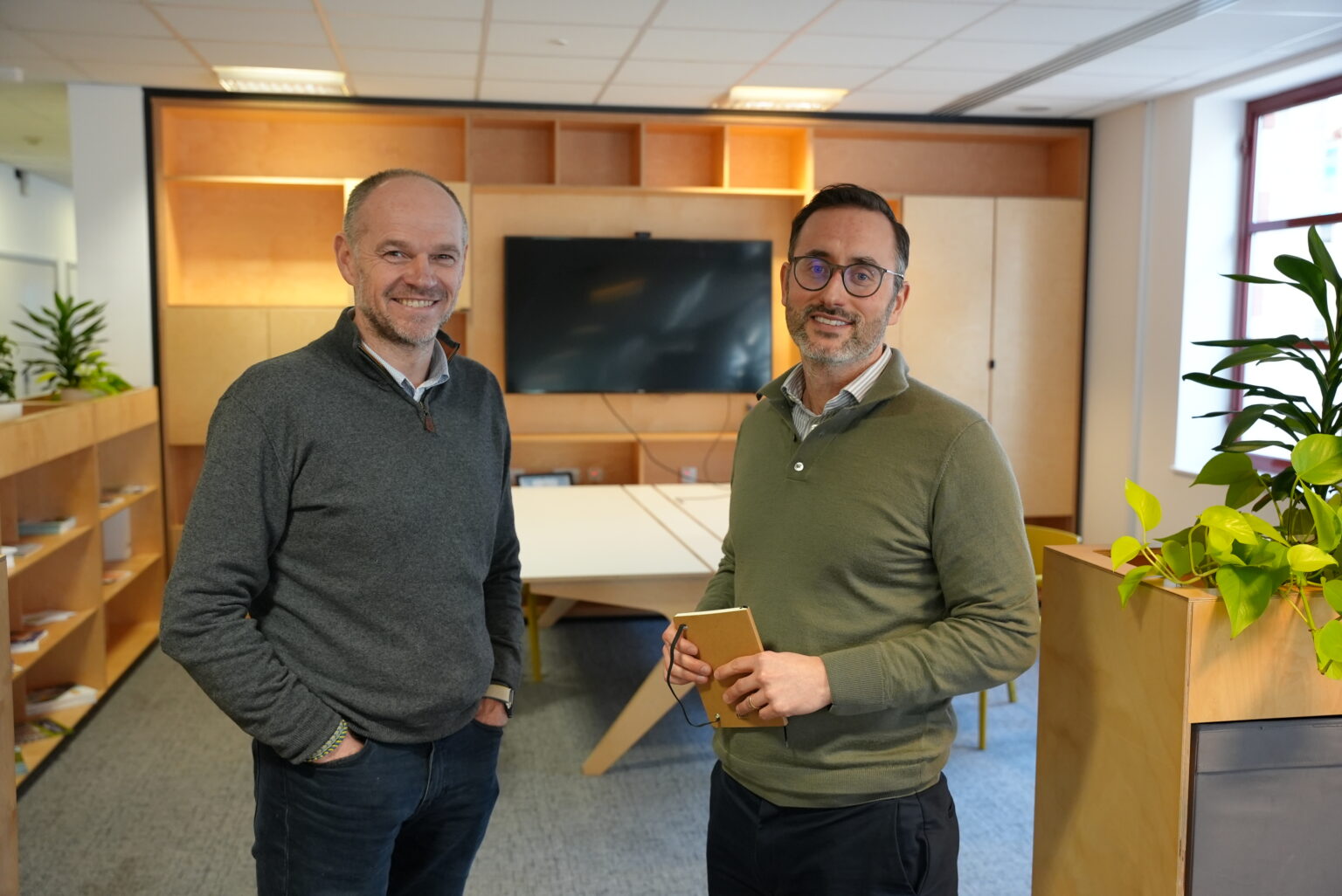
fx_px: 1305
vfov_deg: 37.9
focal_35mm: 35
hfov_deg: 54.4
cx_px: 671
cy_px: 448
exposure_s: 1/160
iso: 2500
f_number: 4
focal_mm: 35
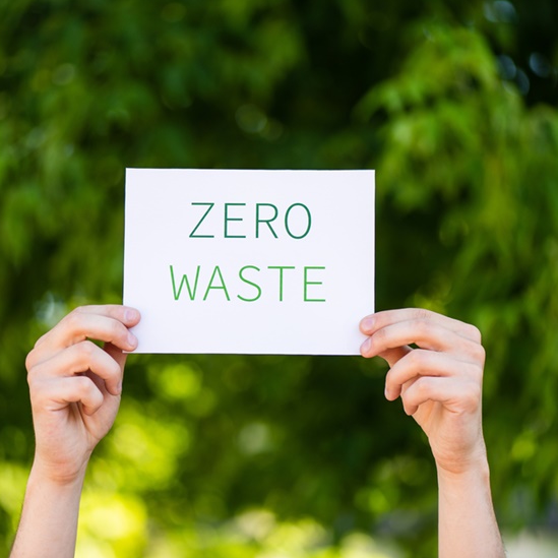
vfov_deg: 12.9
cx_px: 251
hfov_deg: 12.9
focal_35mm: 135
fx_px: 2462
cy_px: 280
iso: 200
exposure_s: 1/640
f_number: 3.5
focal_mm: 105
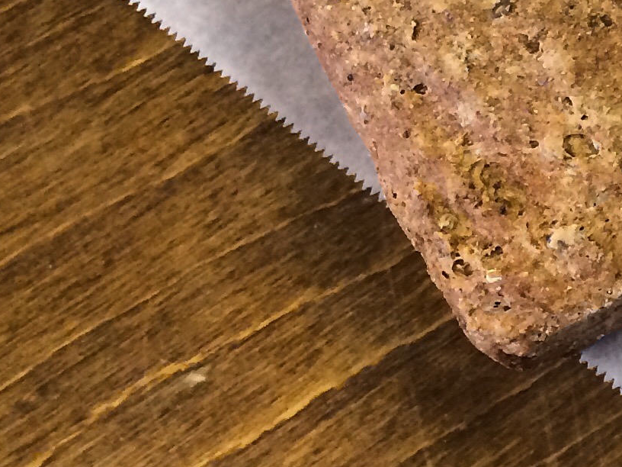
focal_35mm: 116
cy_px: -233
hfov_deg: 14.7
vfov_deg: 12.2
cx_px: 1142
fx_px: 2084
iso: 64
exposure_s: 1/33
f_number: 2.2
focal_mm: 4.15
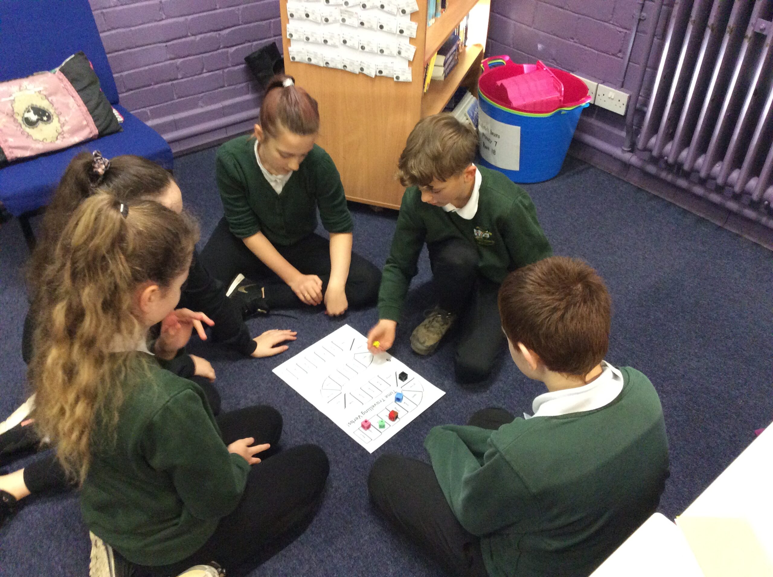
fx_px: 714
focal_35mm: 32
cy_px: 288
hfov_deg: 56.9
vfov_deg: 44.1
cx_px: 386
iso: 250
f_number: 2.4
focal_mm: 3.3
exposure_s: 1/25
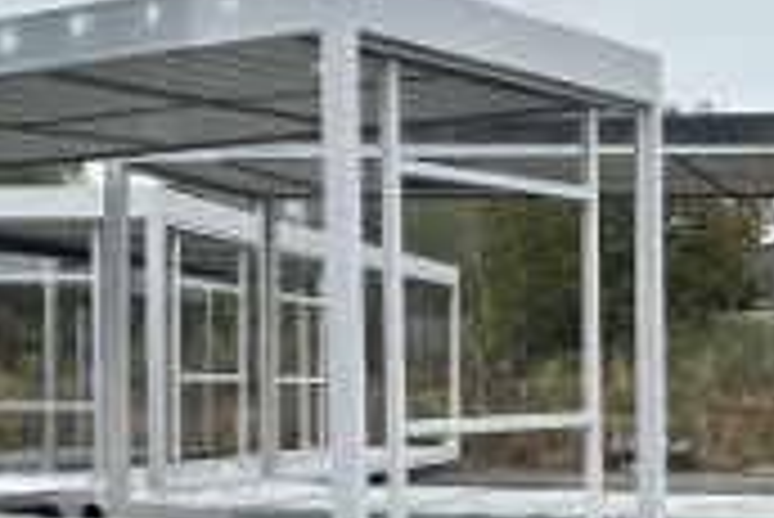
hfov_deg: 25.0
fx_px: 1635
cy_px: 439
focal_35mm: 76
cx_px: 824
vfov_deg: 17.8
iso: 40
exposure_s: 1/882
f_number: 2.2
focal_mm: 2.2
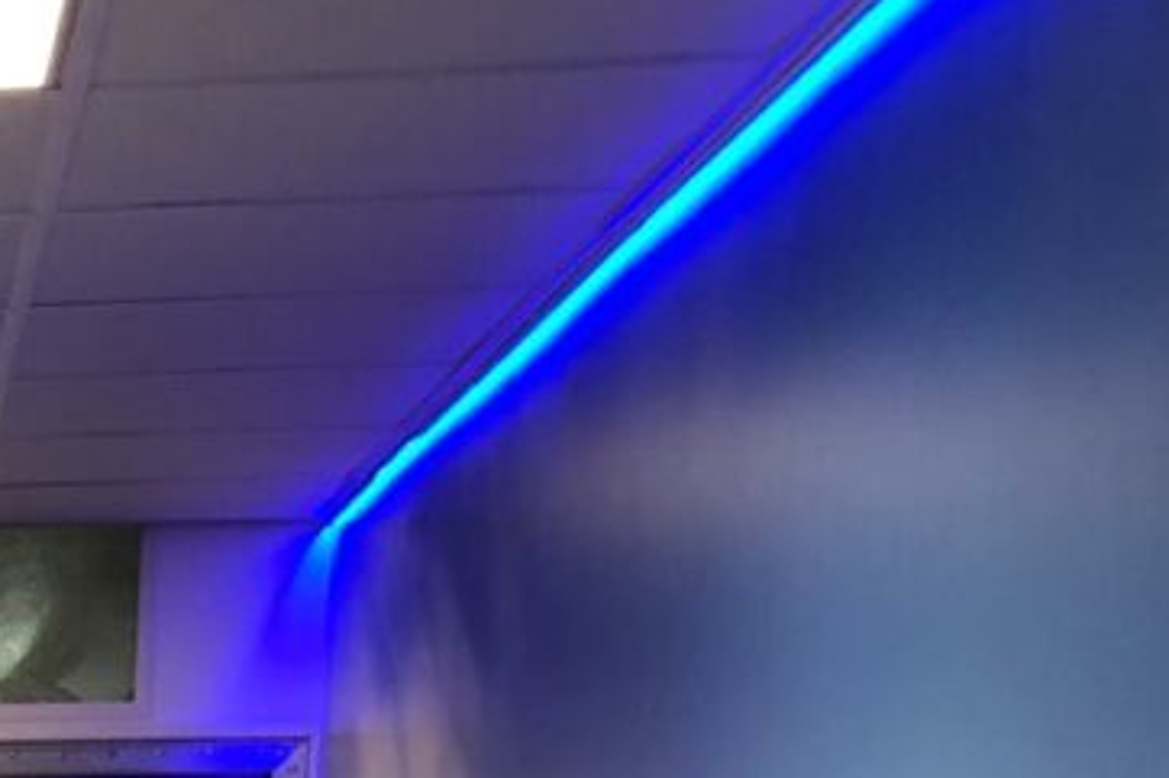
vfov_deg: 9.8
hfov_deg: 13.8
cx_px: -1101
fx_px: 4154
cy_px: 1685
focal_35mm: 128
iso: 25
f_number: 1.8
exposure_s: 1/33
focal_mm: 3.99
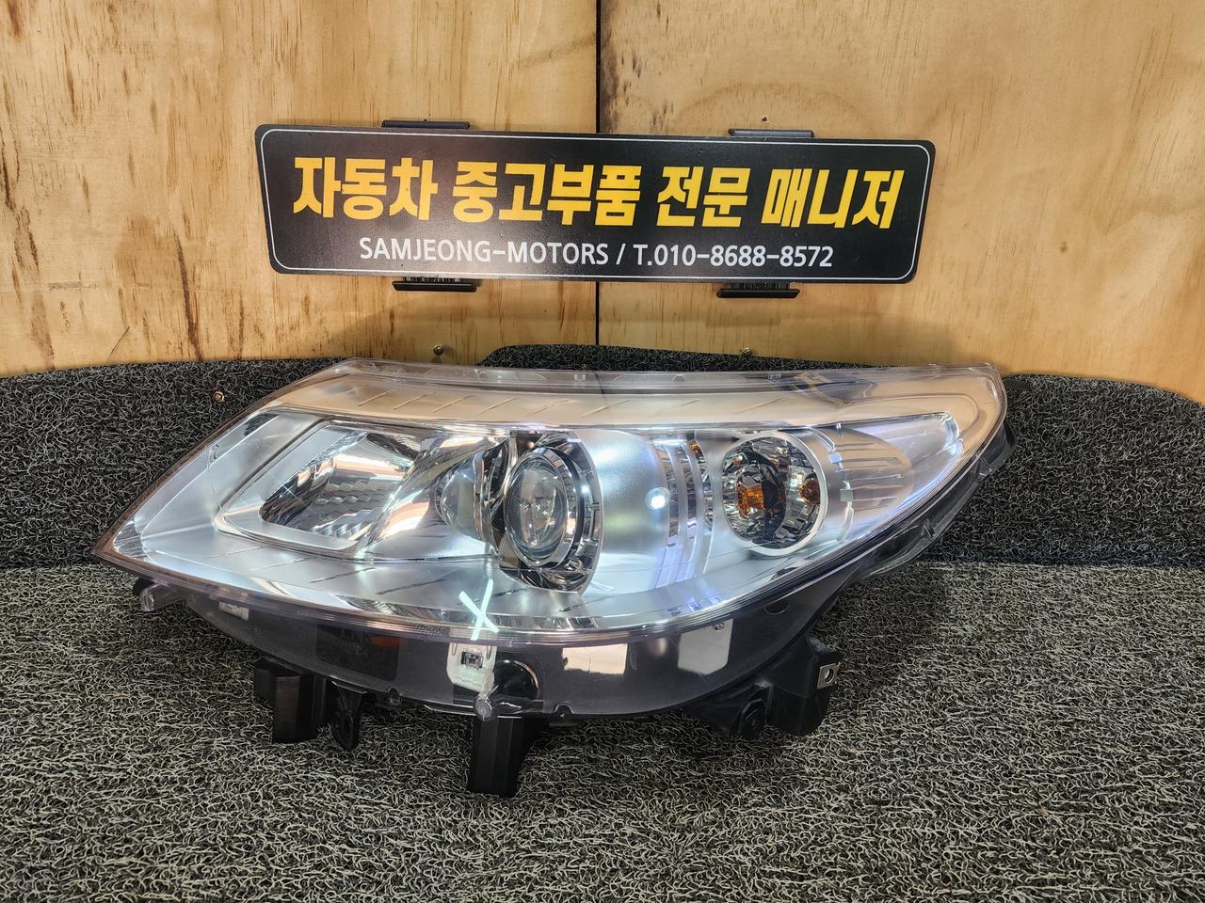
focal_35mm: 23
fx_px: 801
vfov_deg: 58.9
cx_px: 602
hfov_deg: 73.9
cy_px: 452
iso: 100
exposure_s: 1/120
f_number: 1.8
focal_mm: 6.4
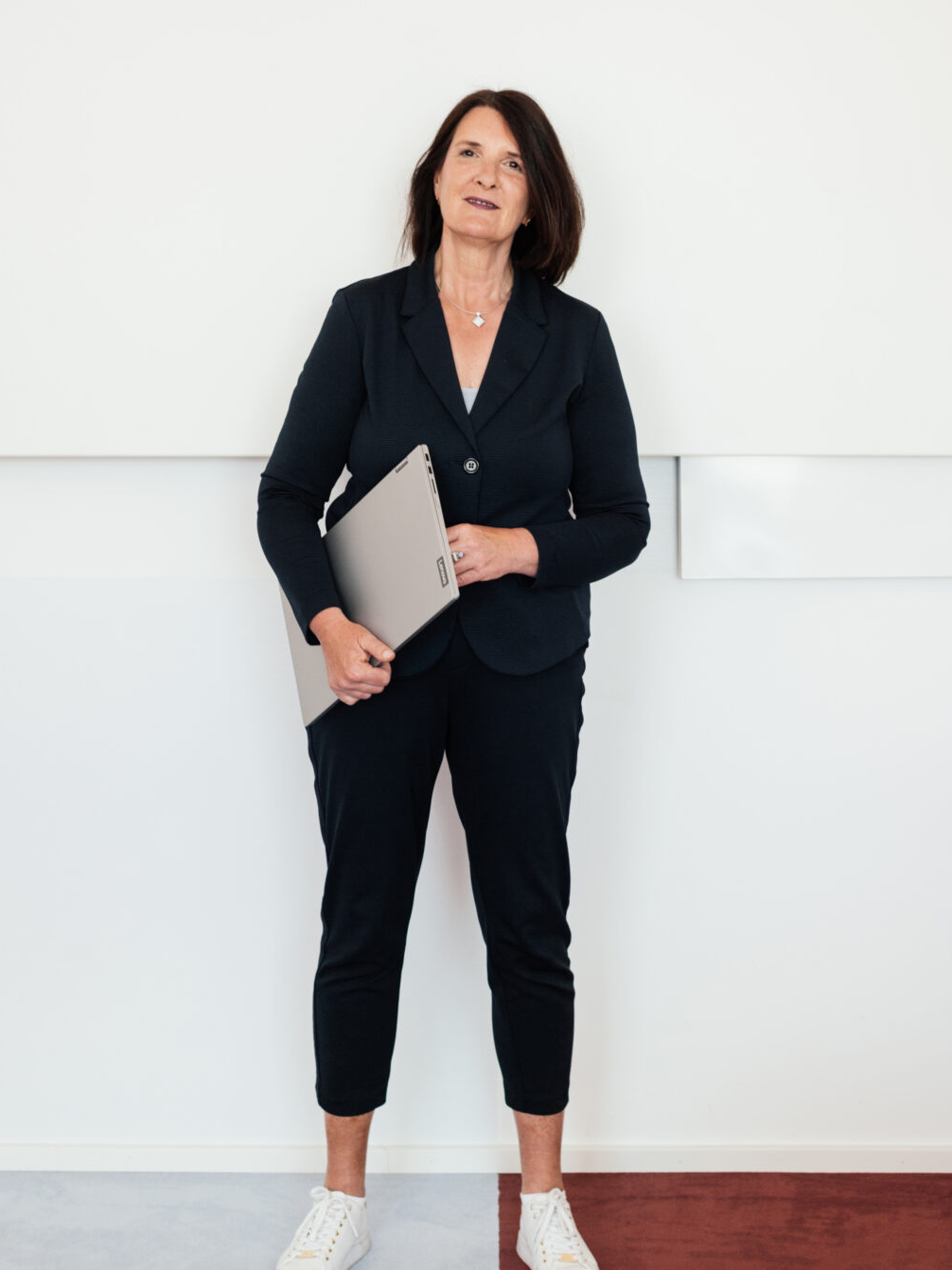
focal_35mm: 55
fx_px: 2017
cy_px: 649
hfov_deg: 26.6
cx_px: 479
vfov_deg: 34.9
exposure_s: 1/400
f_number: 3.2
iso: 320
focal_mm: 50
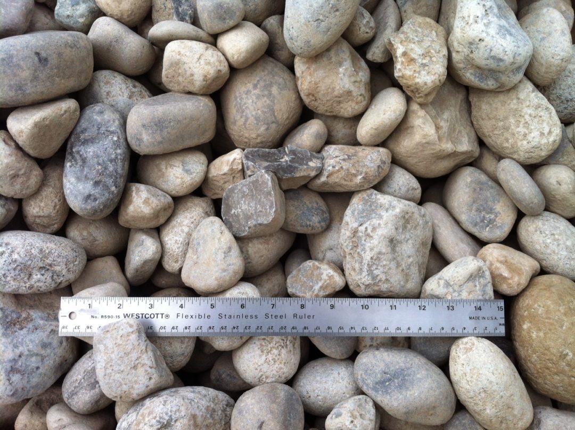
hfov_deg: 52.7
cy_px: 215
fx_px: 581
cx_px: 288
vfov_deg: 40.6
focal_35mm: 35
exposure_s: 1/243
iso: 80
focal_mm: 3.85
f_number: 2.8
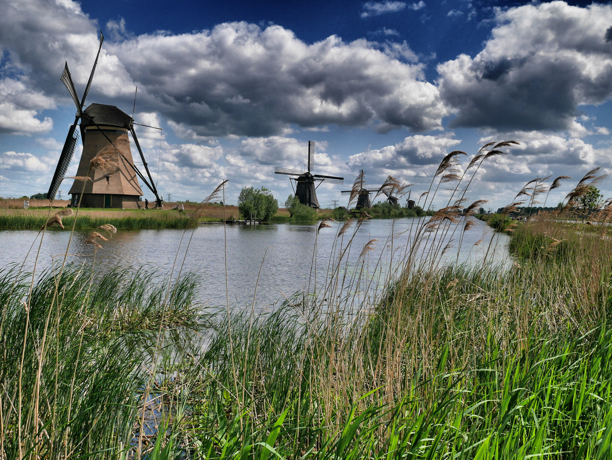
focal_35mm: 40
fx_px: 708
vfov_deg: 36.0
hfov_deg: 46.8
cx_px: 306
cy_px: 230
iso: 200
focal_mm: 20
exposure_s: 1/1000
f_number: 10
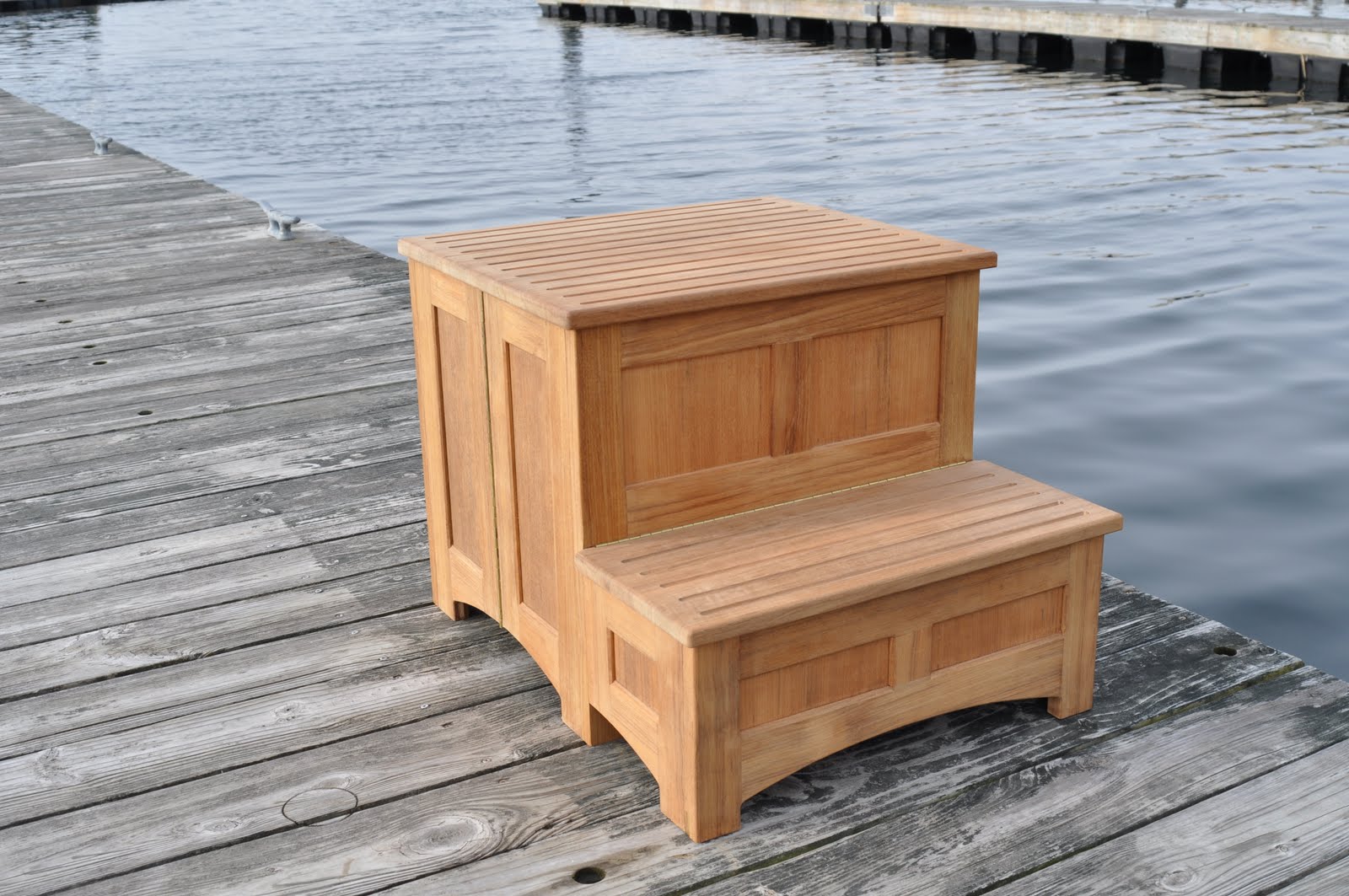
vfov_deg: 31.8
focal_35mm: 42
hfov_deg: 46.4
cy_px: 448
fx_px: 1572
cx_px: 674
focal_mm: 28
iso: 200
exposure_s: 1/250
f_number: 8
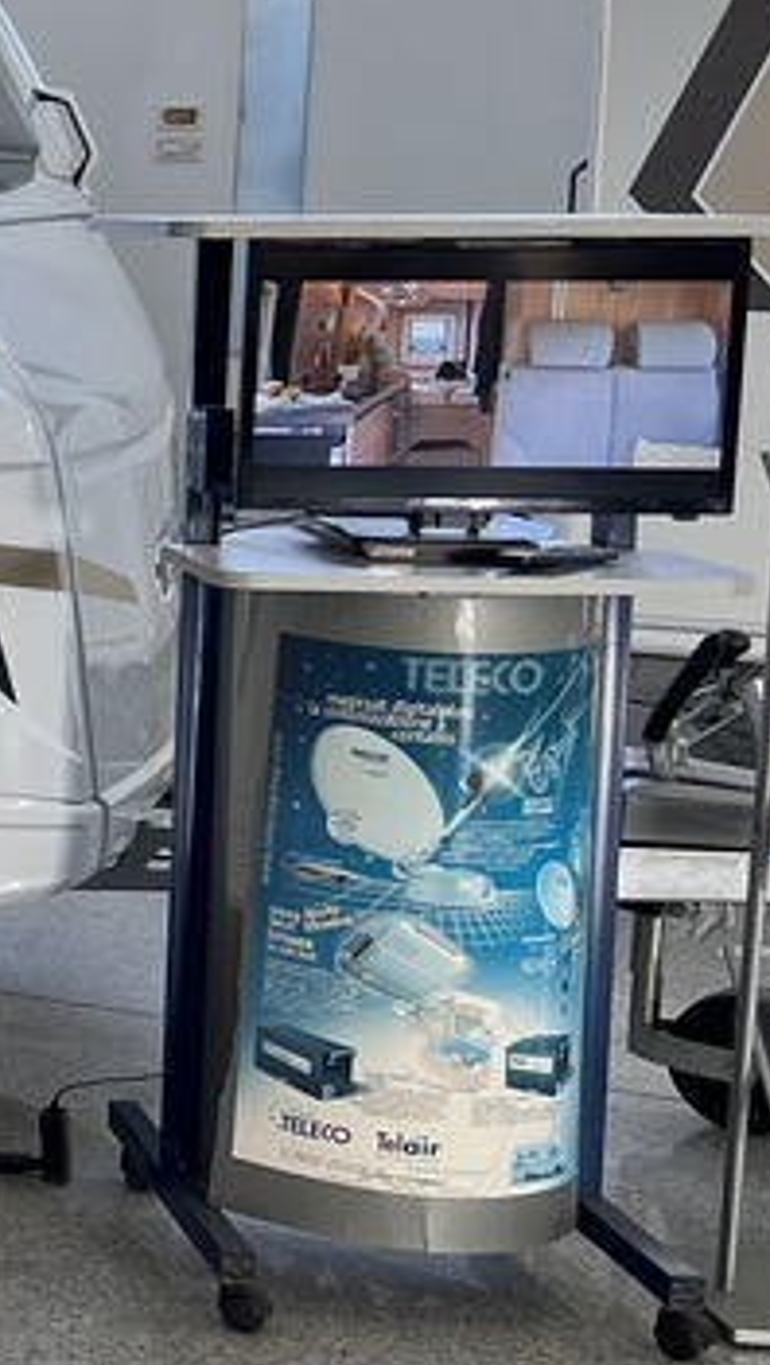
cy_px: 527
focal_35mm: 79
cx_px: -1062
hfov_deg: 12.3
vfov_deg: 26.8
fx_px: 2861
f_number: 1.5
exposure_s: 1/121
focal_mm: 5.7
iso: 64
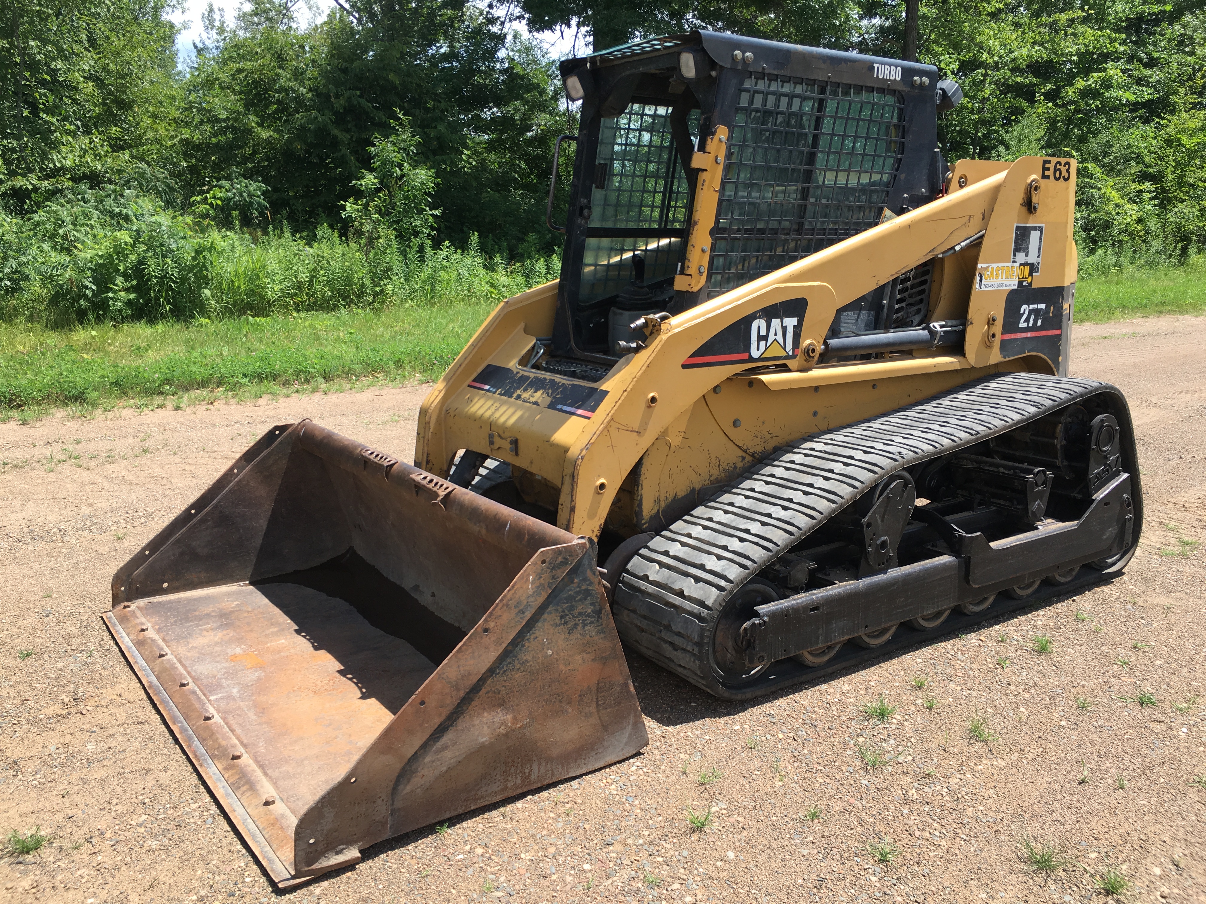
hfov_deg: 61.7
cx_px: 603
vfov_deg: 48.2
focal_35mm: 29
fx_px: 1010
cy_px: 452
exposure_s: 1/761
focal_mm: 4.15
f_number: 2.2
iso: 25
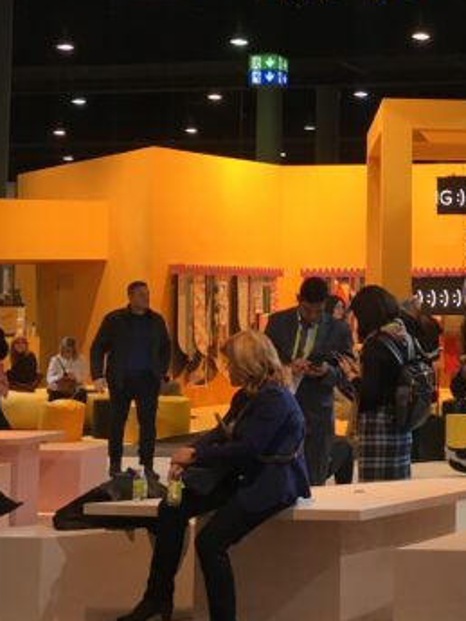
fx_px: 1543
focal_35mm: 86
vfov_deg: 22.5
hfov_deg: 16.5
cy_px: 149
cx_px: 549
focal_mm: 4.15
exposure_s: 1/33
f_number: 2.2
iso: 25
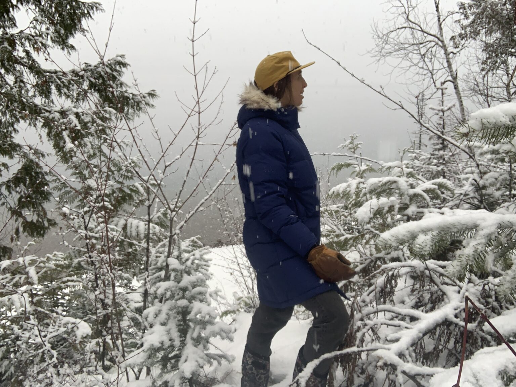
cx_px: 258
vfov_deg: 44.2
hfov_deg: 56.8
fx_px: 477
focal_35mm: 32
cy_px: 194
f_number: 2.2
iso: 40
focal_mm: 2.87
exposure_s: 1/121
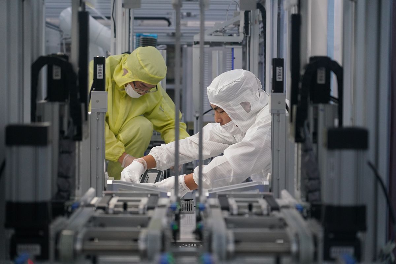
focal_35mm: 95
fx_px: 1045
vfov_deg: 14.4
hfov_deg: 21.5
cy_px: 132
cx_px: 198
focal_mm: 95
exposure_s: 1/200
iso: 3200
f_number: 4
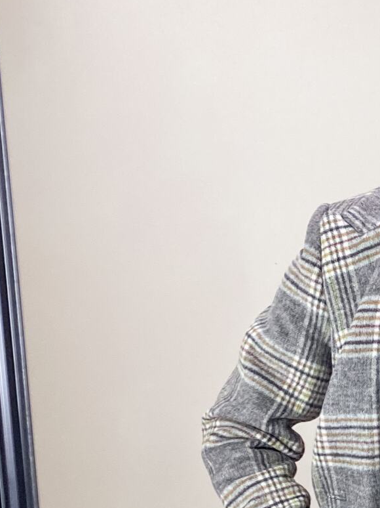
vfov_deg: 21.4
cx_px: 589
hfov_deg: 15.6
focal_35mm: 86
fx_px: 1259
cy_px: 580
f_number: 1.8
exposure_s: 1/120
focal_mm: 4.25
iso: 100
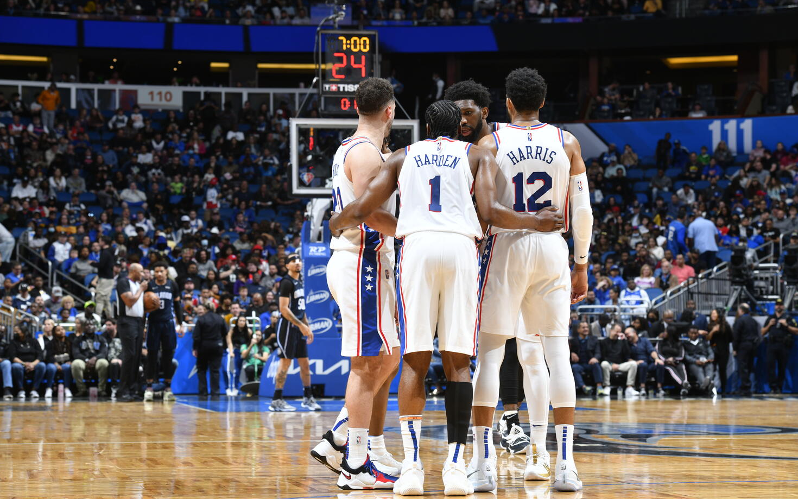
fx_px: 2197
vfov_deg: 13.0
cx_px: 399
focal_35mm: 101
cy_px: 267
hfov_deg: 20.6
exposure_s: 1/200
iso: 200
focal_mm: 98
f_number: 6.3
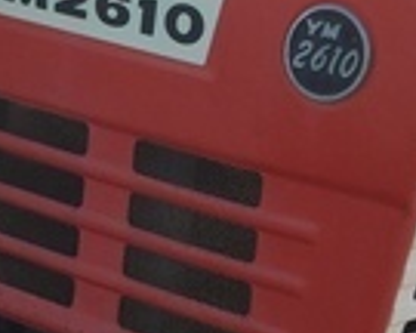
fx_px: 1761
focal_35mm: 143
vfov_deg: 10.8
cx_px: -163
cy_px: 281
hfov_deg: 12.9
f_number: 2.4
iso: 25
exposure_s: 1/292
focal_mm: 3.3
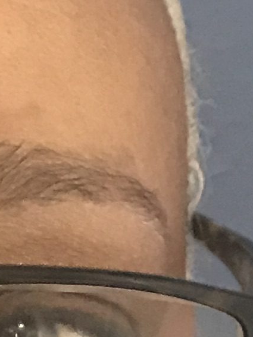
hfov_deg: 7.2
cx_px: -230
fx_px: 1940
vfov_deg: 9.4
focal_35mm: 199
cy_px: 617
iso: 100
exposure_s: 1/9
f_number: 1.8
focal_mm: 3.99
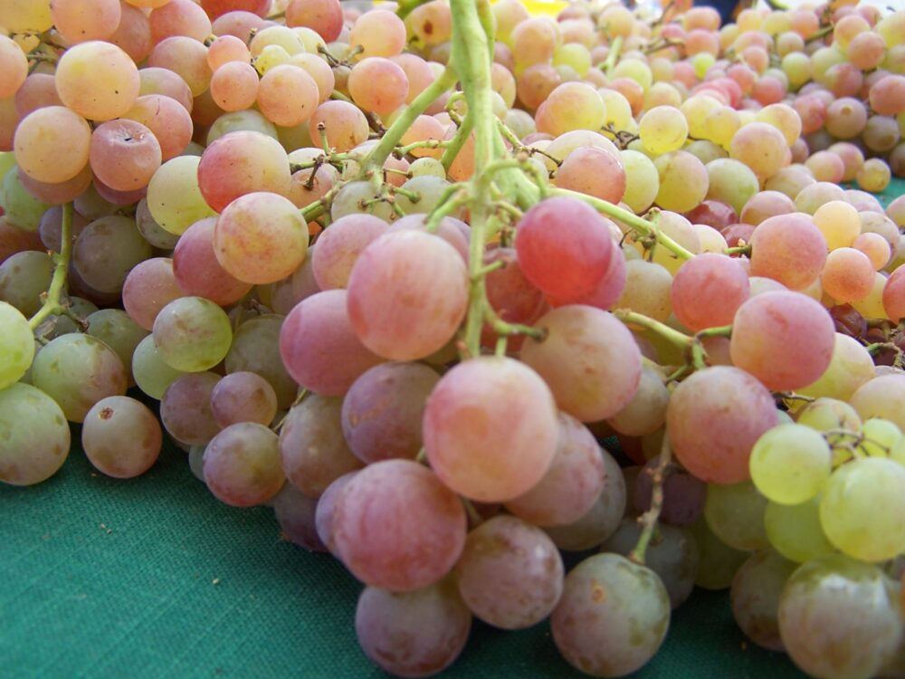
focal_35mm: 38
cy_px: 340
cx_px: 452
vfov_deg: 37.7
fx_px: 993
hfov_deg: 49.0
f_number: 2.8
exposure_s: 1/125
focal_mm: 6.3
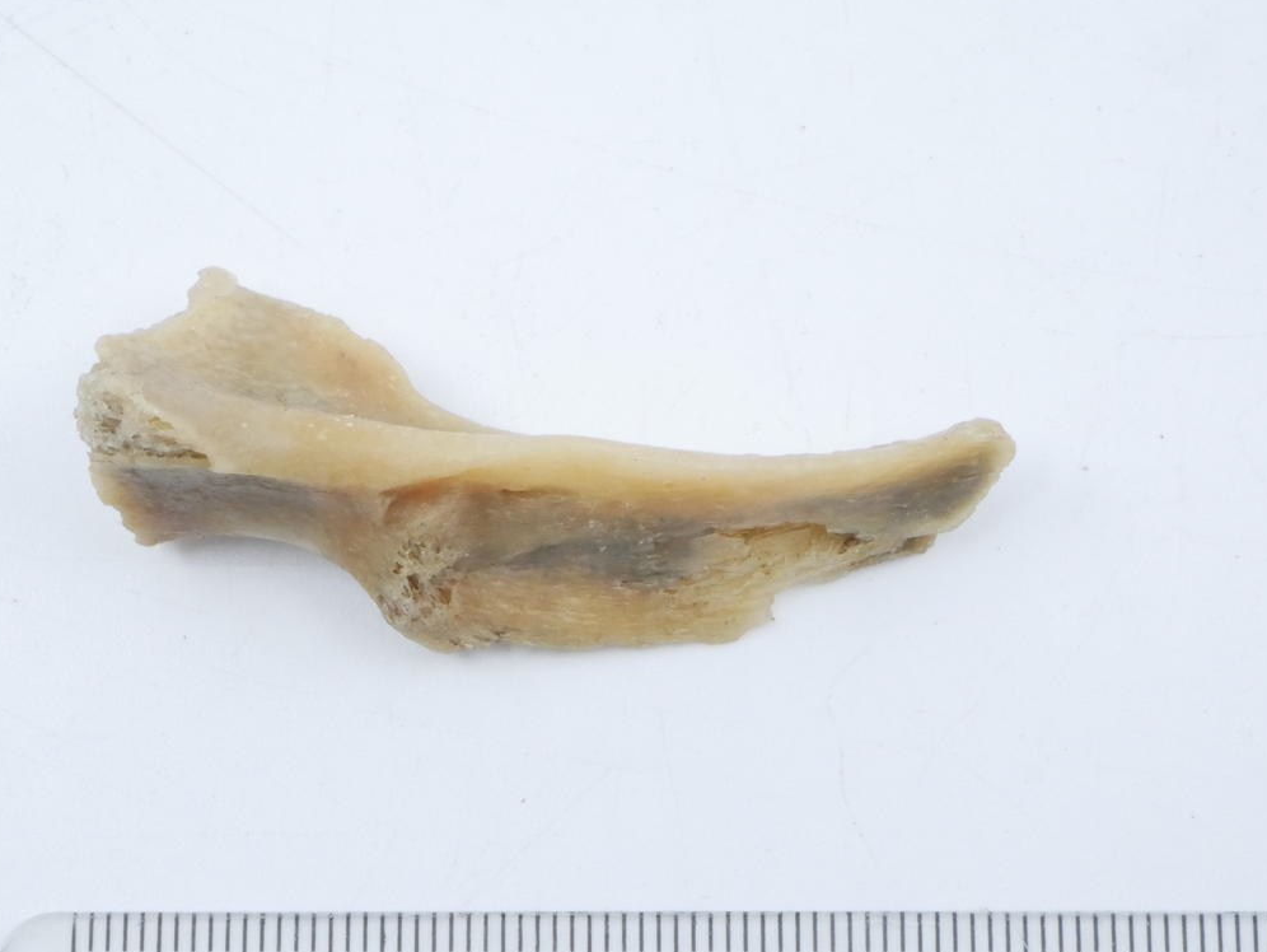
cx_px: 520
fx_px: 3442
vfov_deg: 15.7
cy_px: 516
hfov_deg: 20.8
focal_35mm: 94
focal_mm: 39
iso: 3200
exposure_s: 1/80
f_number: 22
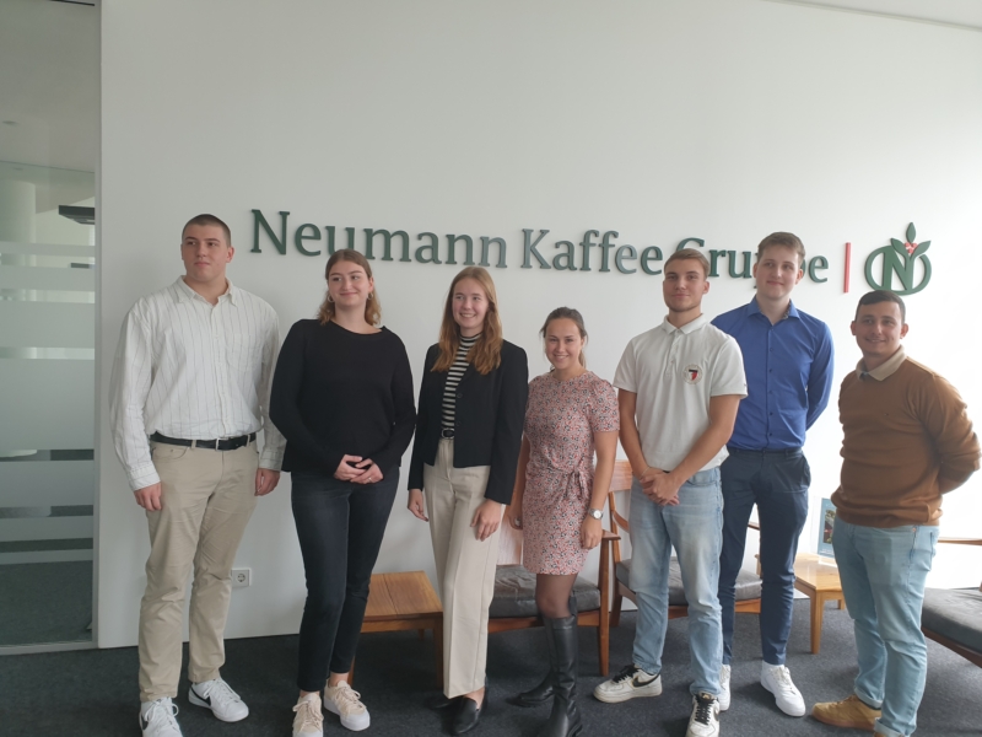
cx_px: 491
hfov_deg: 67.3
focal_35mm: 26
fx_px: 738
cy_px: 368
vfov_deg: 53.1
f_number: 2.4
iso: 80
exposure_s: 1/50
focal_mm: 4.3
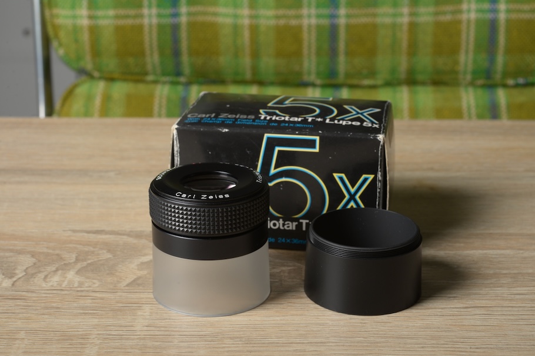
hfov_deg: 30.5
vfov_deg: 20.6
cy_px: 180
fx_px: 980
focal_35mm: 66
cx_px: 285
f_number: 16
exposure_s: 1/160
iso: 400
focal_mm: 60
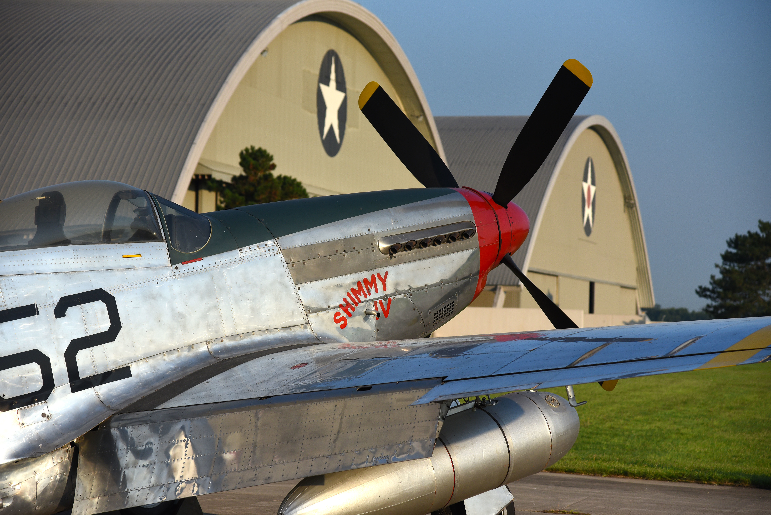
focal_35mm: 100
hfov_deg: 20.4
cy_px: 258
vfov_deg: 13.7
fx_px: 2142
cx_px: 386
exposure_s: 1/4000
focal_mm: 100
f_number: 5
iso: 500
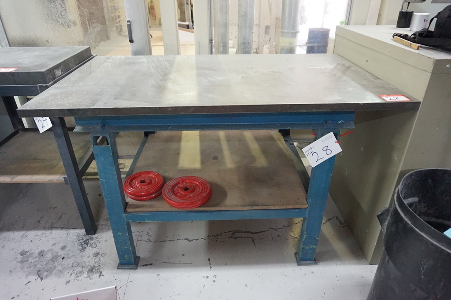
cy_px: 150
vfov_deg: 53.1
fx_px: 301
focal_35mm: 24
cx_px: 226
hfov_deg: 73.8
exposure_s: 1/160
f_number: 3.5
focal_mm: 16
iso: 3200
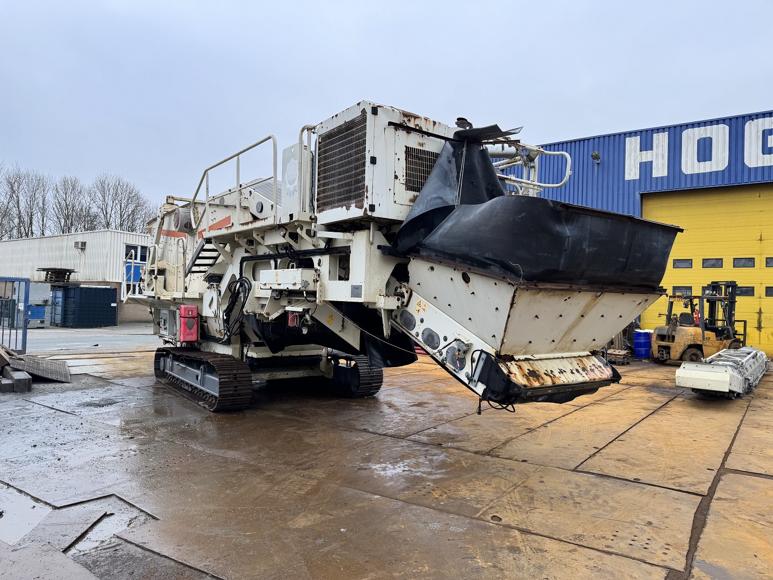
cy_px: 290
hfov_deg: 71.6
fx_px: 536
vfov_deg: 56.8
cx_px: 386
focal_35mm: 24
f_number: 1.78
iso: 80
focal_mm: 6.76
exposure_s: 1/358
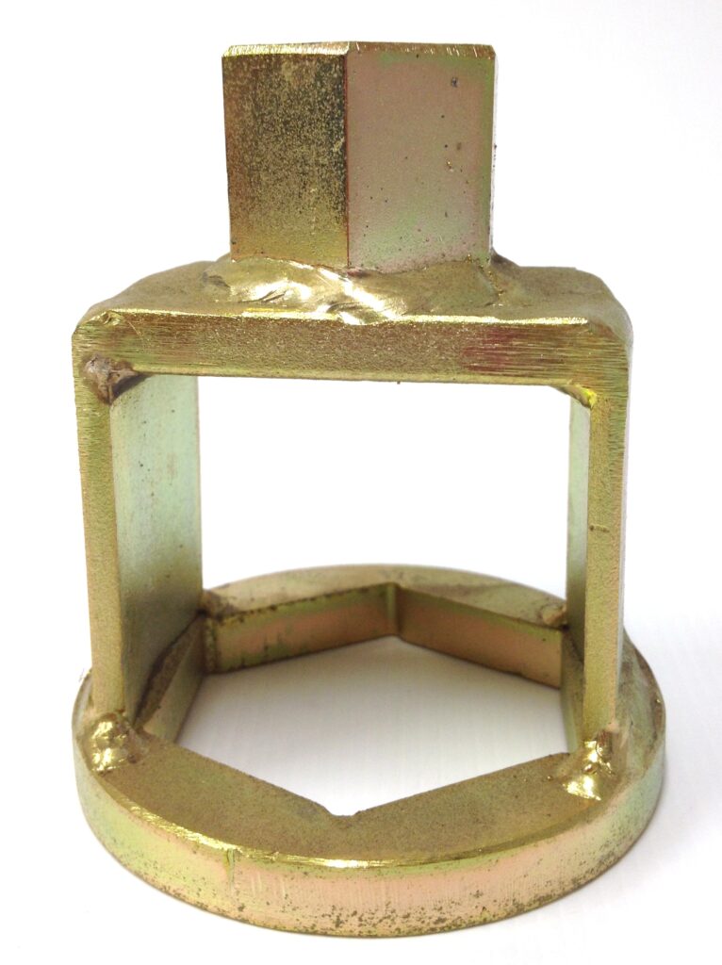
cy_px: 482
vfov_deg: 52.7
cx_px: 361
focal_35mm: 35
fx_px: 975
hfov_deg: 40.6
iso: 80
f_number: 2.4
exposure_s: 1/20
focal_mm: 4.28
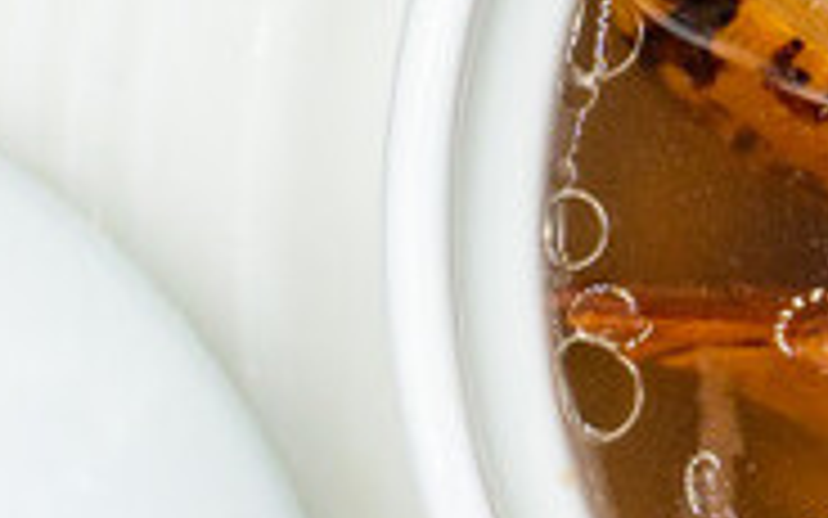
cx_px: 1053
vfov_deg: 3.3
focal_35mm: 398
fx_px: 8981
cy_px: 207
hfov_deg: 5.3
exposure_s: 1/100
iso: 100
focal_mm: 40
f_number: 8
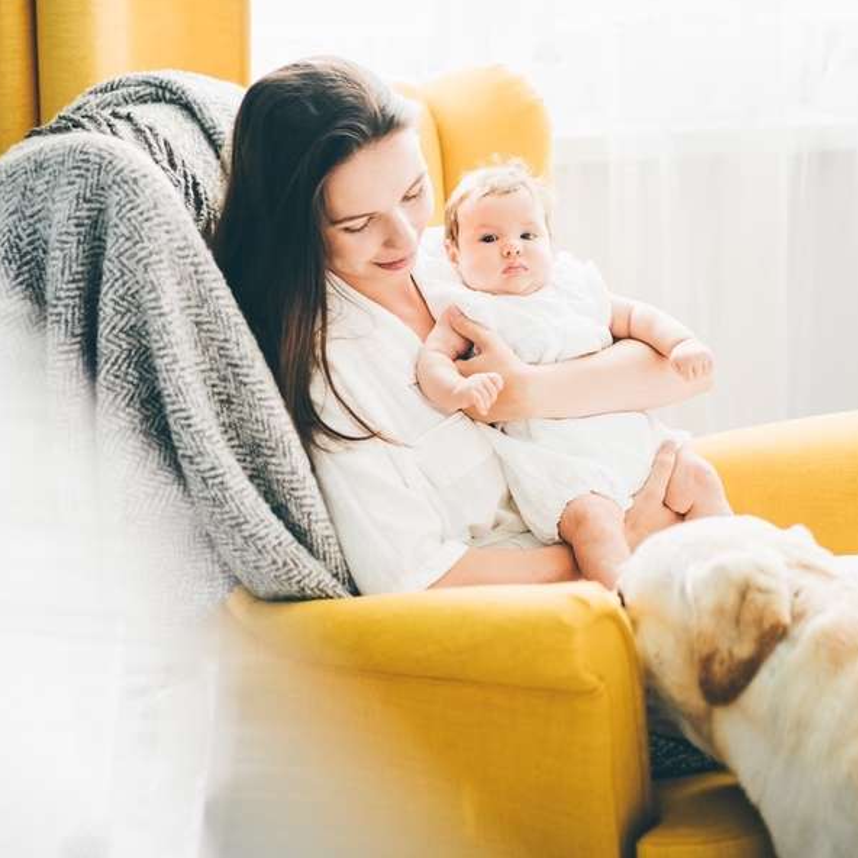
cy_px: 425
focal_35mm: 71
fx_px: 1991
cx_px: 407
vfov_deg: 24.3
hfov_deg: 24.3
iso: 400
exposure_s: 1/250
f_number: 1.8
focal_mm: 55
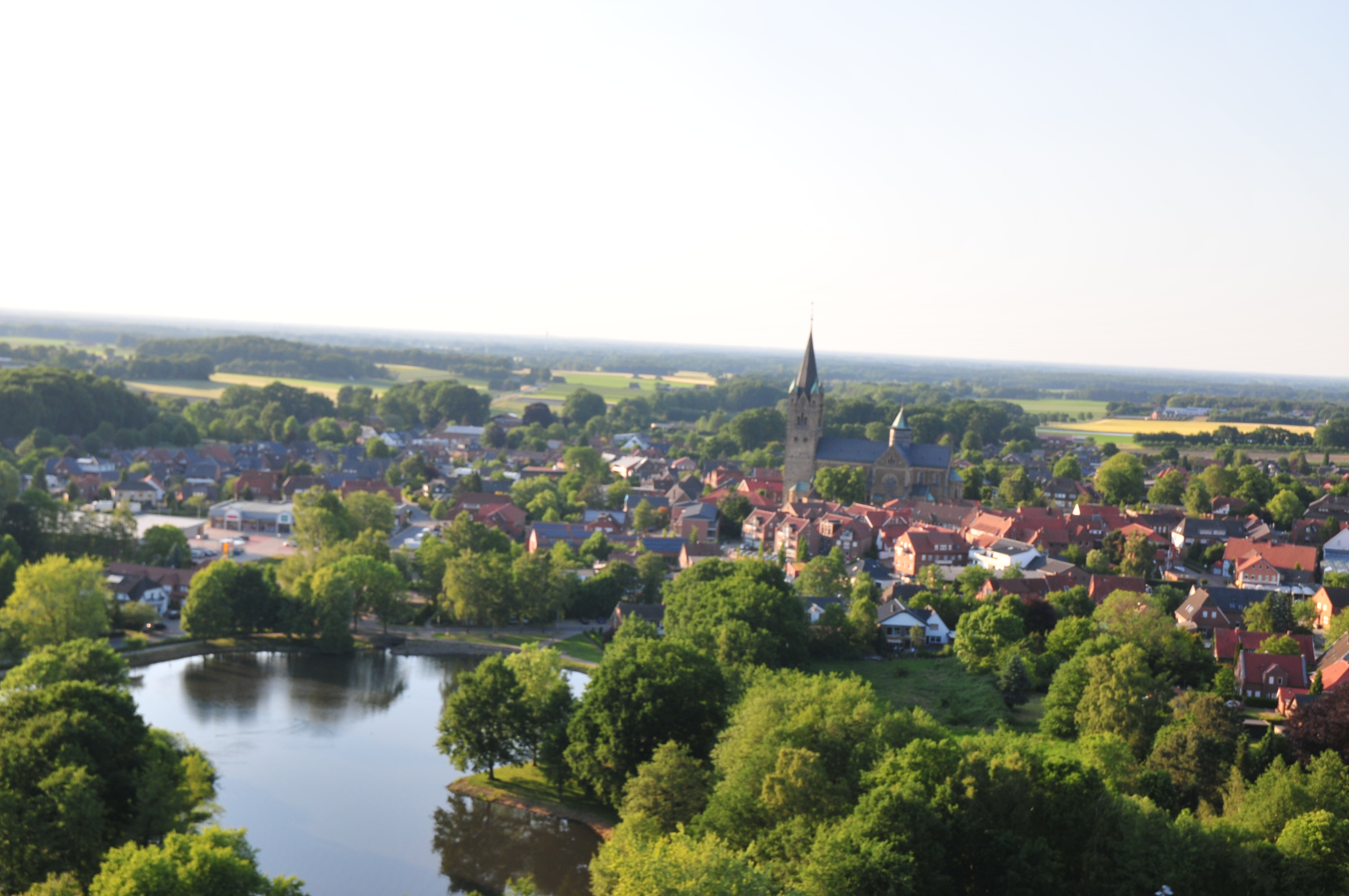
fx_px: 1740
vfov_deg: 28.9
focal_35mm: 46
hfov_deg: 42.4
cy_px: 448
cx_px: 674
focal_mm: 31
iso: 200
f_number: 7.1
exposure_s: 1/200
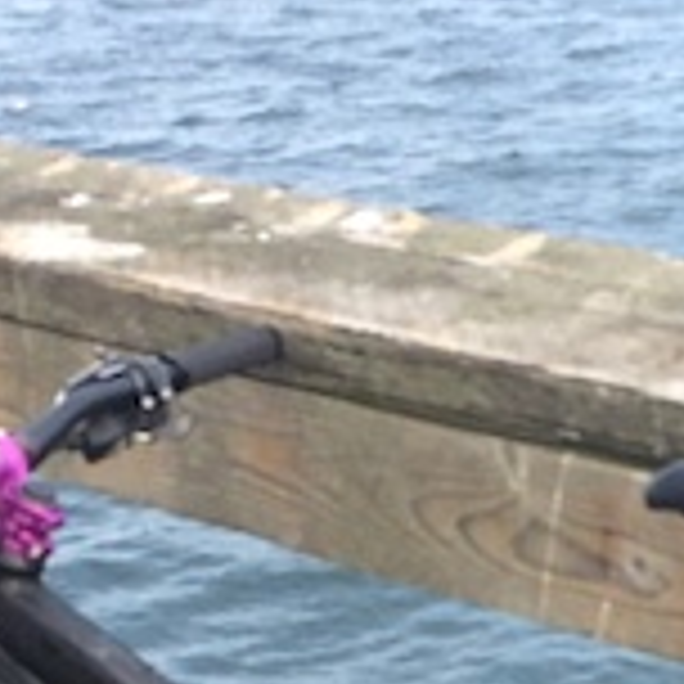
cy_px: 986
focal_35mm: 135
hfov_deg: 12.8
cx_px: 621
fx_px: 3018
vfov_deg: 12.4
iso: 32
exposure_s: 1/695
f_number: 2.2
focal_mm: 4.15
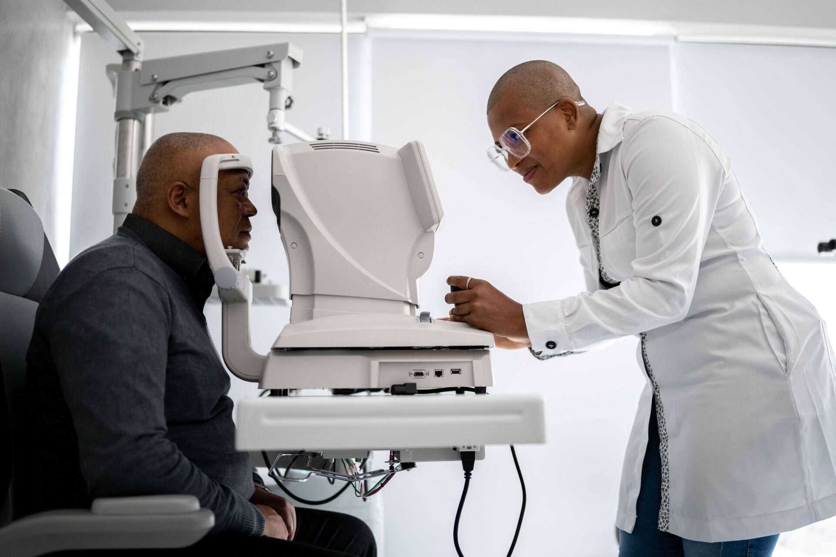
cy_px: 278
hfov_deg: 54.4
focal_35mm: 35
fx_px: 813
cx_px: 418
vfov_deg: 37.9
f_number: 1.2
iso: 500
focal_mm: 35
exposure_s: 1/200
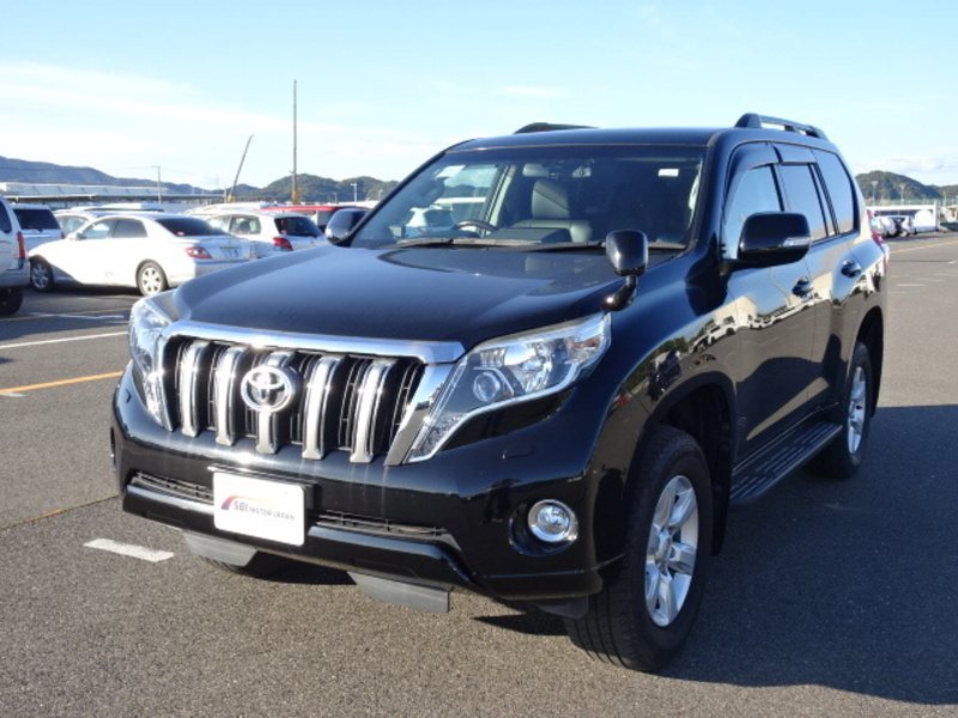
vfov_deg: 41.8
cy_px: 359
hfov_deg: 54.0
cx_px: 479
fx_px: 941
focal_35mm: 34
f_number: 4
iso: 80
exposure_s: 1/250
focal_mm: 5.79
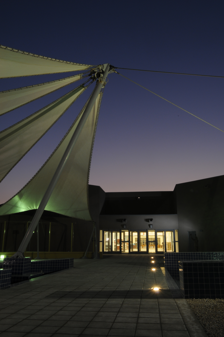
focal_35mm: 33
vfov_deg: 57.3
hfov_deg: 39.9
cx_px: 112
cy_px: 168
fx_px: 309
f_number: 22
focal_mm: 22
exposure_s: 2
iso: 250
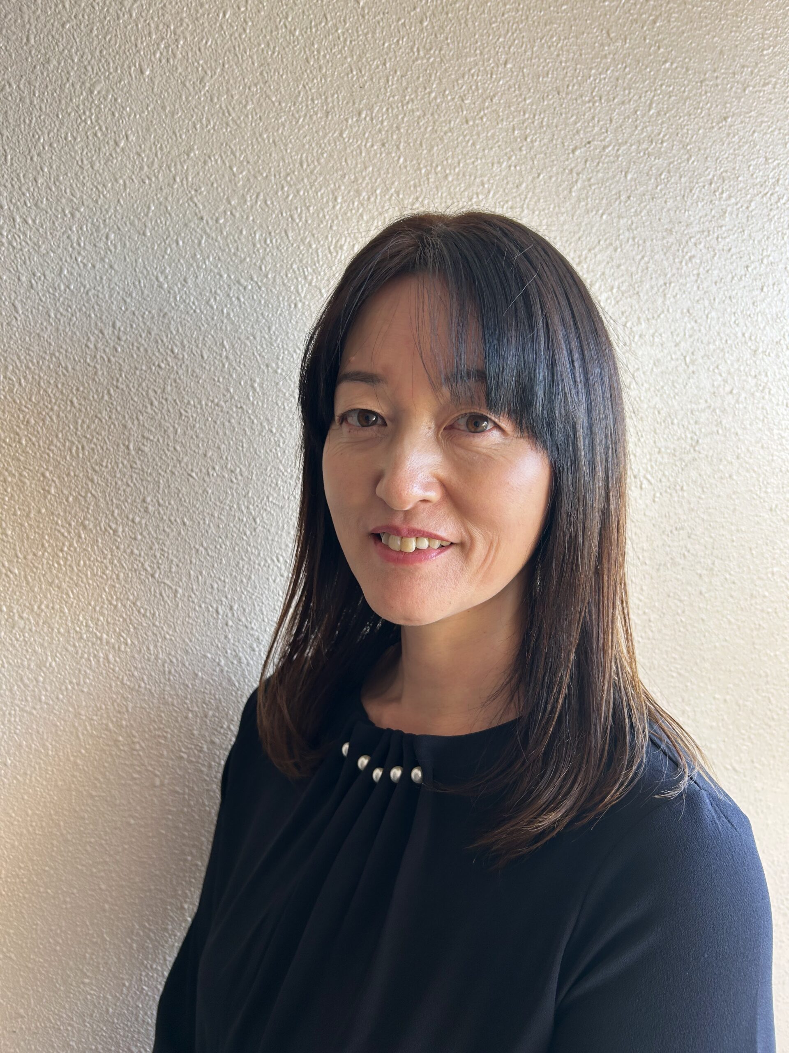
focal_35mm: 26
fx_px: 790
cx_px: 394
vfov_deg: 67.3
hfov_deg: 53.1
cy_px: 526
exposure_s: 1/121
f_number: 1.5
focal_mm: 5.7
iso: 50
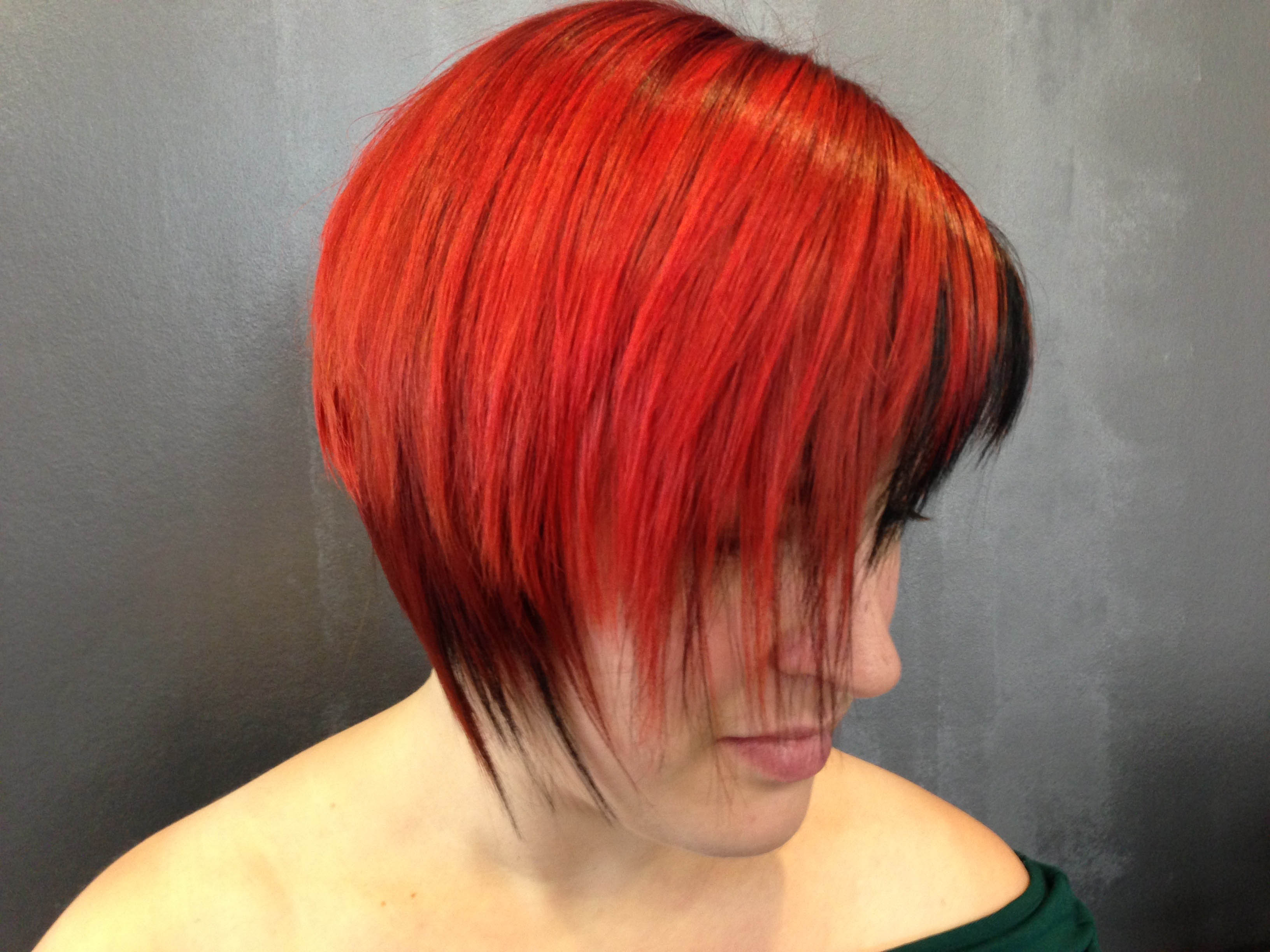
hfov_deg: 55.4
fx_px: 1211
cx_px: 635
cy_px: 476
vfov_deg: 42.9
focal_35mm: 33
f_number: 2.4
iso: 200
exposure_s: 1/20
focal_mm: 4.13
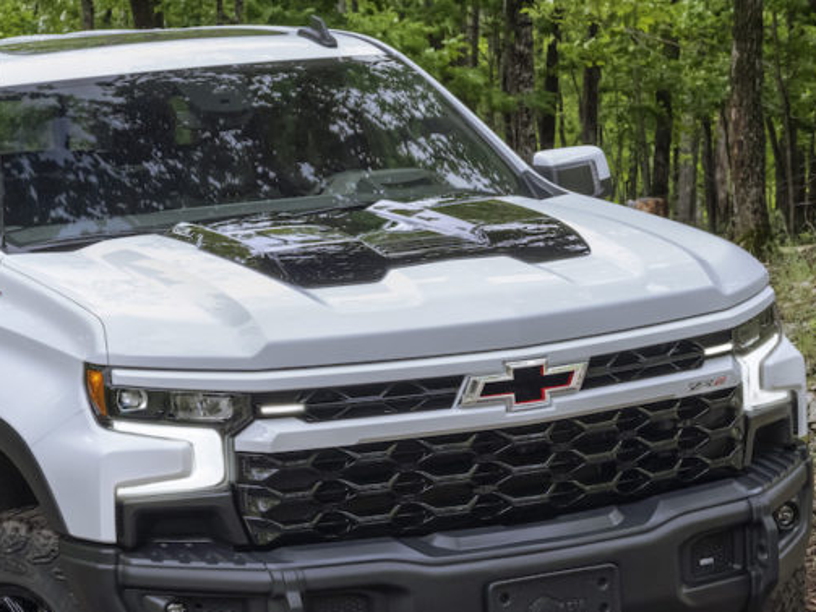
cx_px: 242
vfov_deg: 13.1
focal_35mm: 113
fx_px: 2663
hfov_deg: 17.4
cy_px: 221
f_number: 10
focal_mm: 46.5
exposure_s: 1/50
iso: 2500
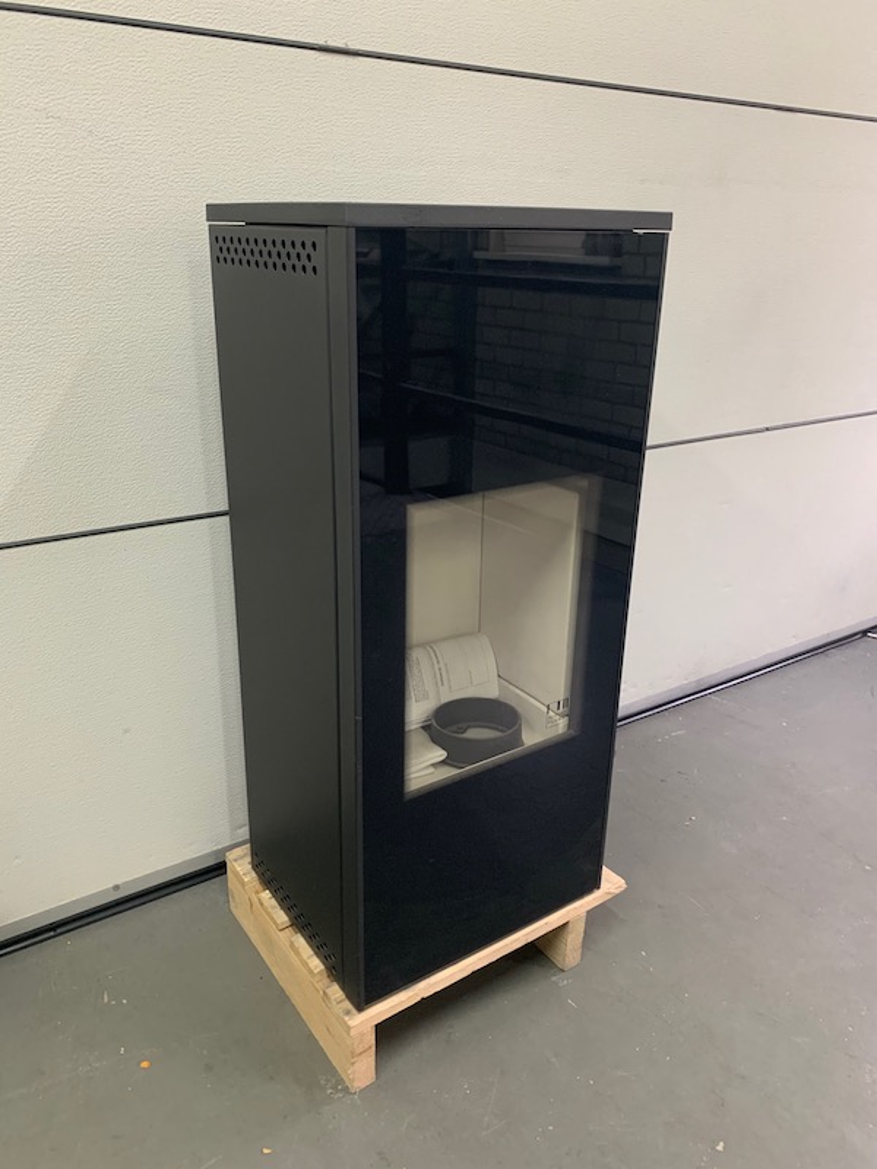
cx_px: 438
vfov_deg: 67.3
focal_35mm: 26
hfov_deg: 53.1
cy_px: 584
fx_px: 878
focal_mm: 4.25
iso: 250
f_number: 1.8
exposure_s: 1/50
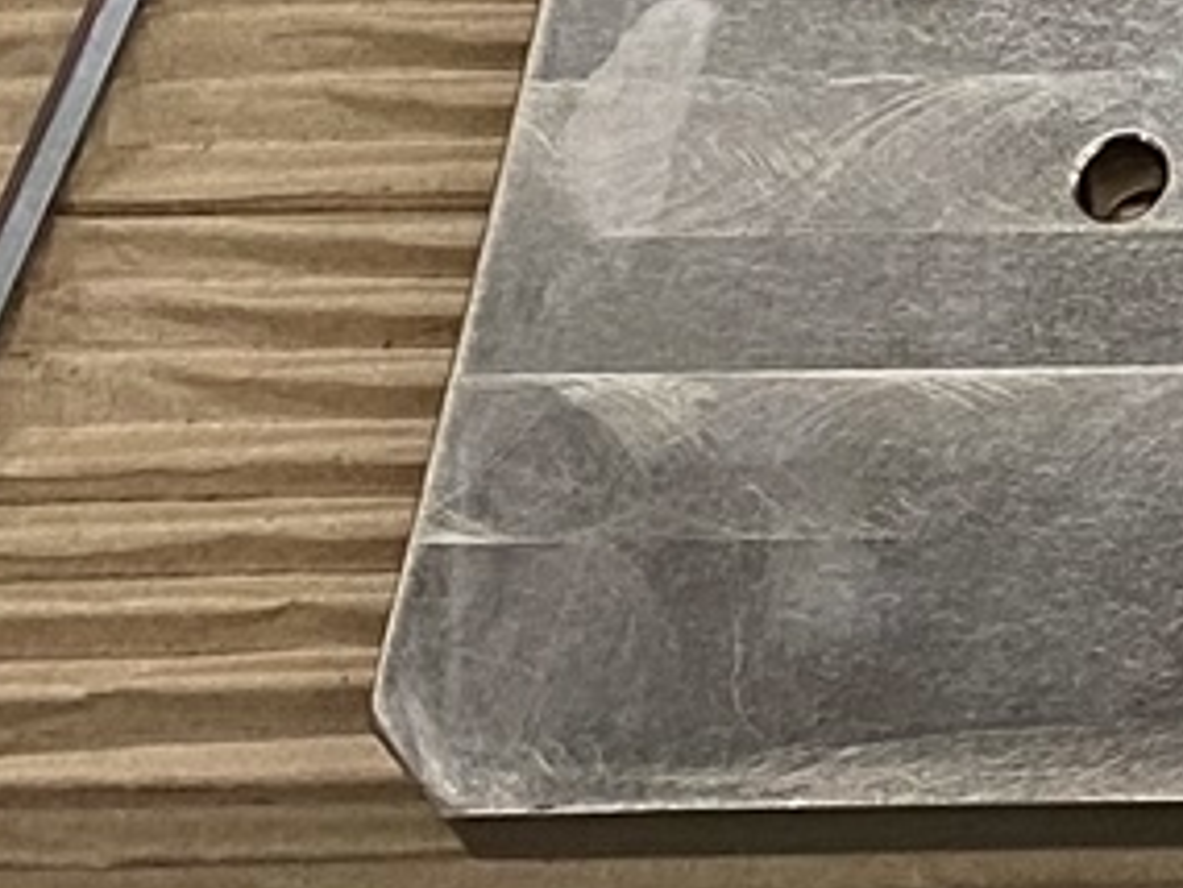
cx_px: 2976
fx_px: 6291
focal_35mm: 184
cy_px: -1531
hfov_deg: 9.4
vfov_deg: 7.4
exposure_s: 1/60
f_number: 1.8
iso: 100
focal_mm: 4.25
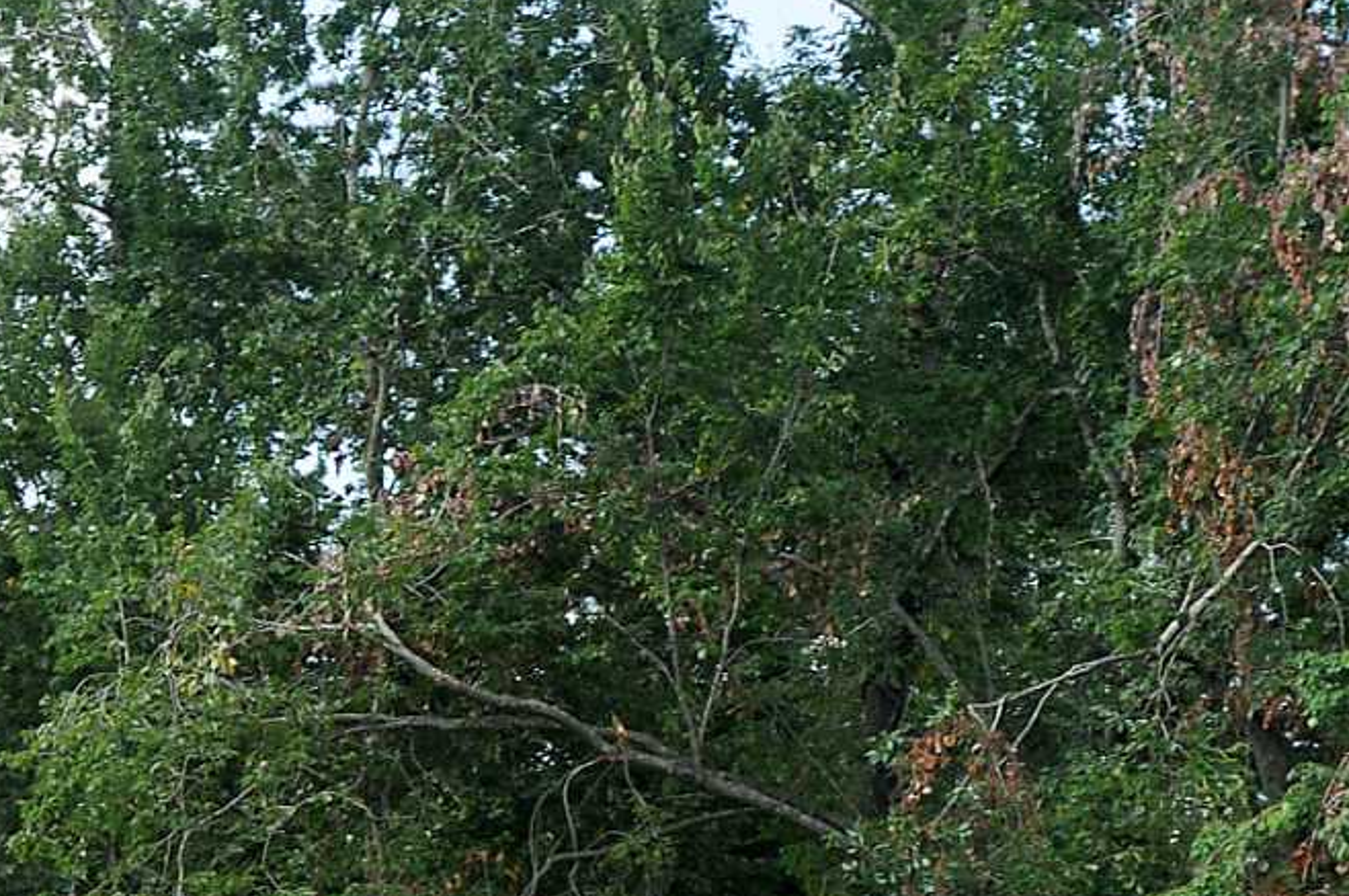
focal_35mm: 224
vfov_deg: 6.1
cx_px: 39
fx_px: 8383
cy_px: 1238
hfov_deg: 9.1
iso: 200
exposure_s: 1/160
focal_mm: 48
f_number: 7.1
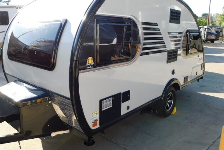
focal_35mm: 31
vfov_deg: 42.3
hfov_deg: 60.2
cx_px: 103
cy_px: 67
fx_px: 193
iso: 125
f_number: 3
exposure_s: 1/400
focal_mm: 4
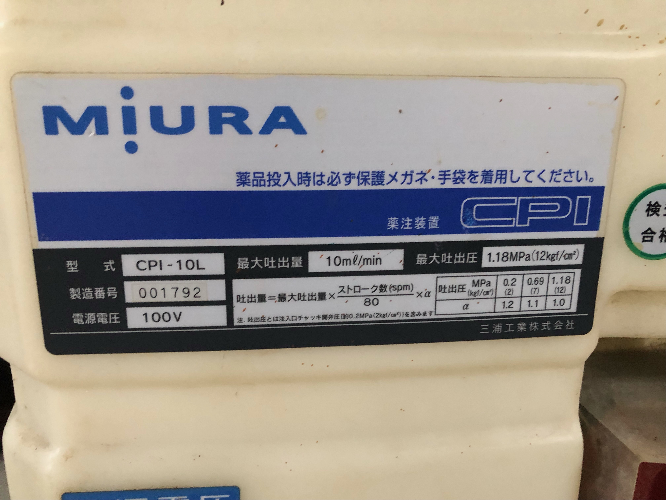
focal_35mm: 28
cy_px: 250
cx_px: 333
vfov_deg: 49.7
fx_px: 539
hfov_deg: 63.4
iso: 100
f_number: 1.8
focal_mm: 4
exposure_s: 1/12
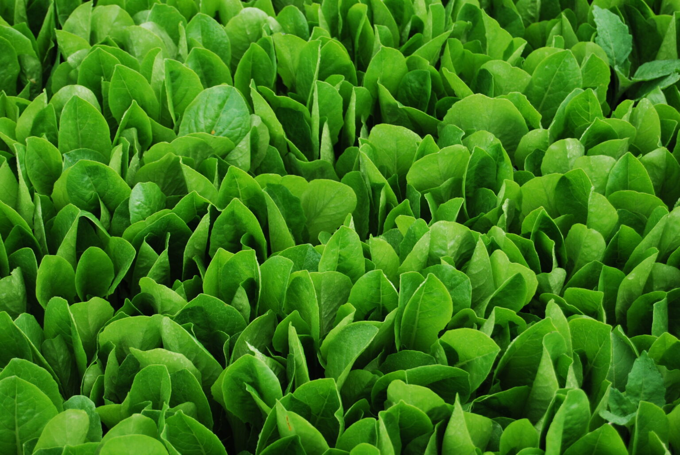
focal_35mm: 82
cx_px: 340
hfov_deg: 24.6
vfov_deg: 16.6
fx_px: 1560
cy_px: 228
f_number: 5.6
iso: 200
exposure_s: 1/100
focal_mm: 55
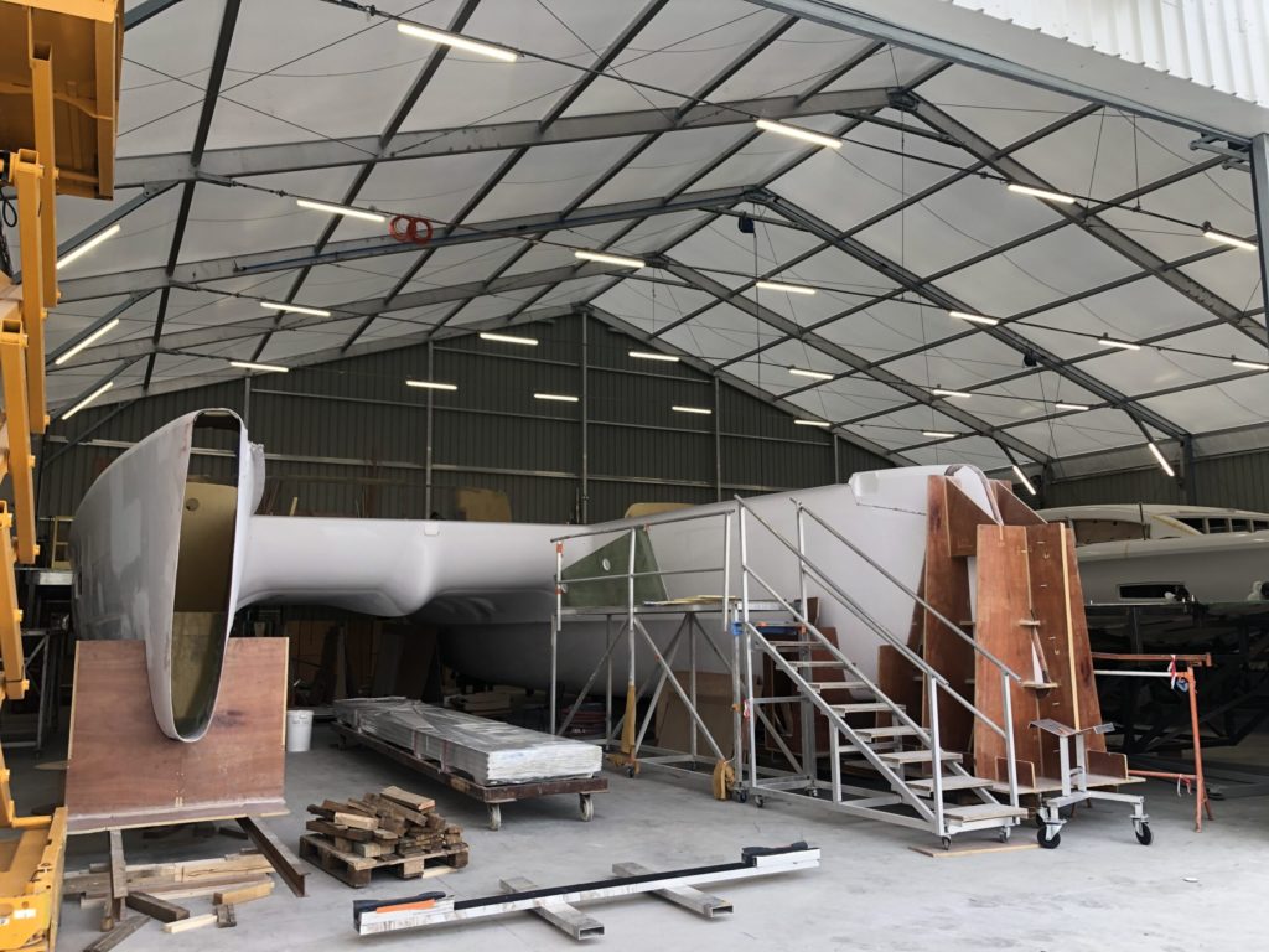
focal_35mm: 28
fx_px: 1026
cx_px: 634
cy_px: 476
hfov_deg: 63.4
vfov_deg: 49.7
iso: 25
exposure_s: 1/120
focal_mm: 3.99
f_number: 1.8
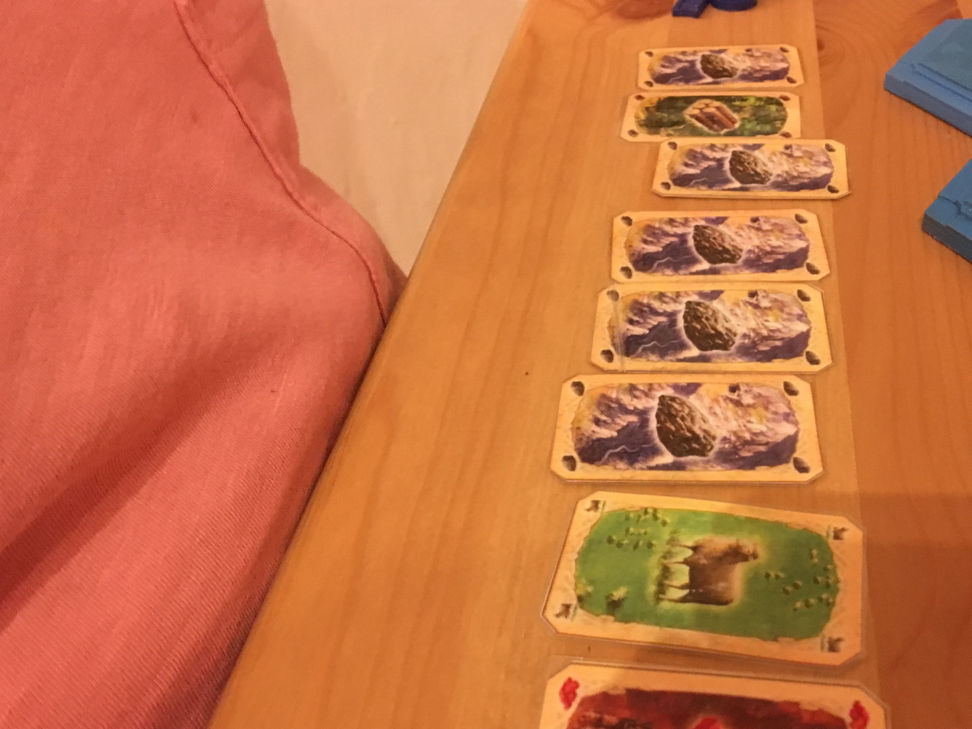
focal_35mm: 38
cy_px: 453
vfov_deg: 37.5
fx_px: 1067
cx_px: 608
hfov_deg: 48.5
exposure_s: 1/17
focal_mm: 4.15
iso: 400
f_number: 2.2
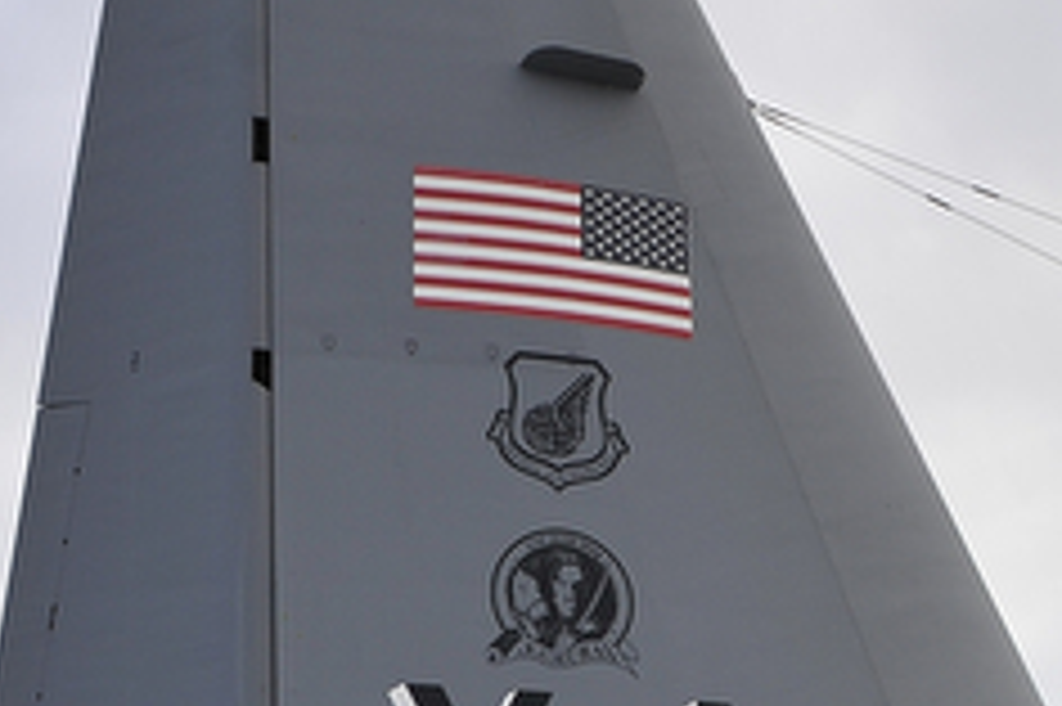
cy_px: 1441
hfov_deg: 16.5
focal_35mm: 123
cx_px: 202
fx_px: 3626
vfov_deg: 10.2
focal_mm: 29
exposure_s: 1/640
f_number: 5.6
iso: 320
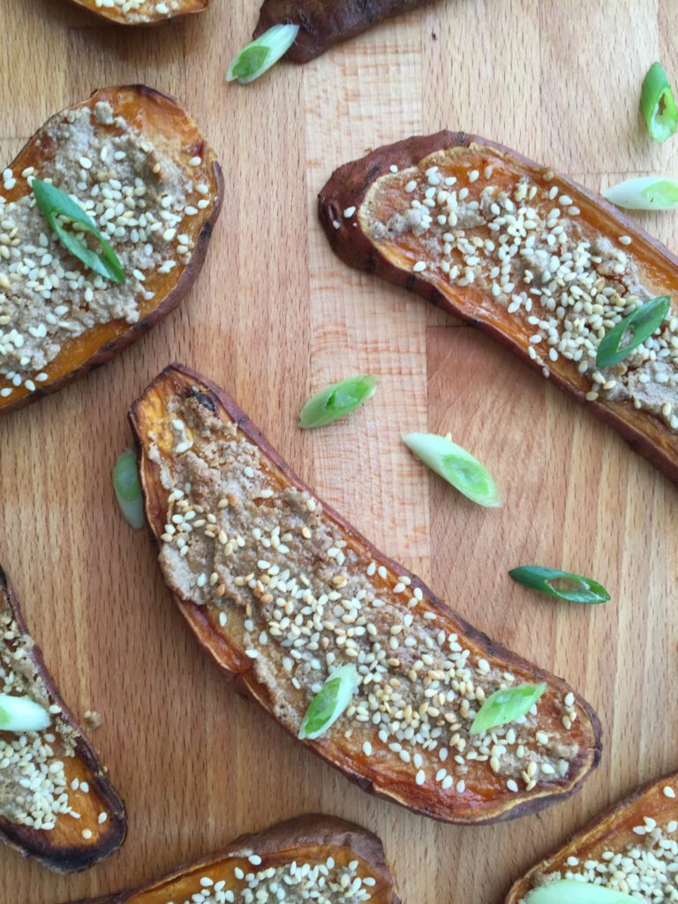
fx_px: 757
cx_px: 339
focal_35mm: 29
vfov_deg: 61.7
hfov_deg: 48.2
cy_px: 452
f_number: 2.2
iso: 40
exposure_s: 1/50
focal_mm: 4.15
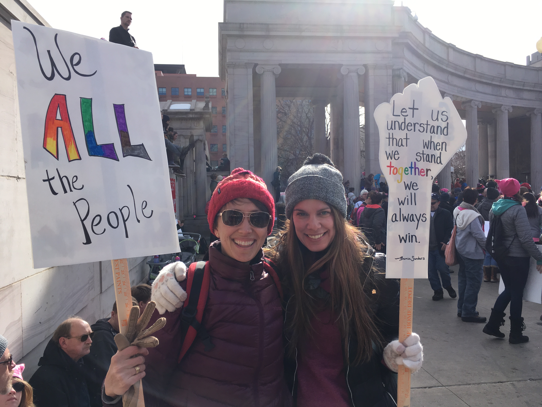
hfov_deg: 61.7
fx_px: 454
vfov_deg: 48.2
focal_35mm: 29
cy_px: 204
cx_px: 271
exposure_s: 1/810
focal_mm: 4.15
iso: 25
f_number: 2.2
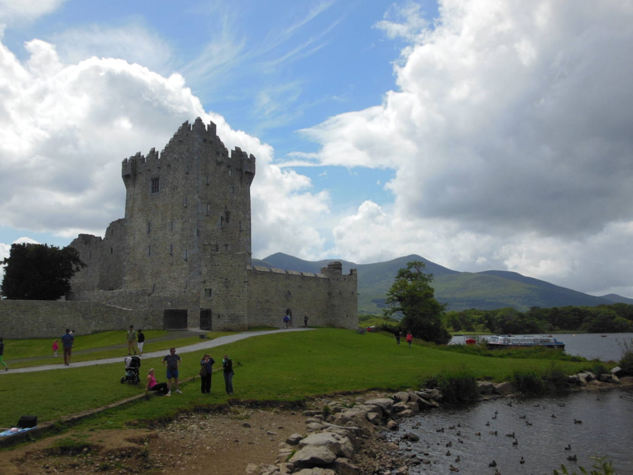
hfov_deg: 55.4
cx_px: 316
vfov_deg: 42.9
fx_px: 603
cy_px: 238
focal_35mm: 33
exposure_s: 1/640
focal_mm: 6
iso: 125
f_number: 6.9
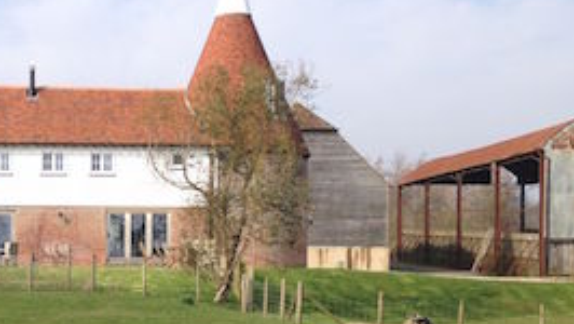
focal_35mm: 73
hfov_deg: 28.0
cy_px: 271
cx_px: 69
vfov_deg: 16.4
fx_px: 1112
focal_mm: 4.12
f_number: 2.4
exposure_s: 1/1130
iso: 50
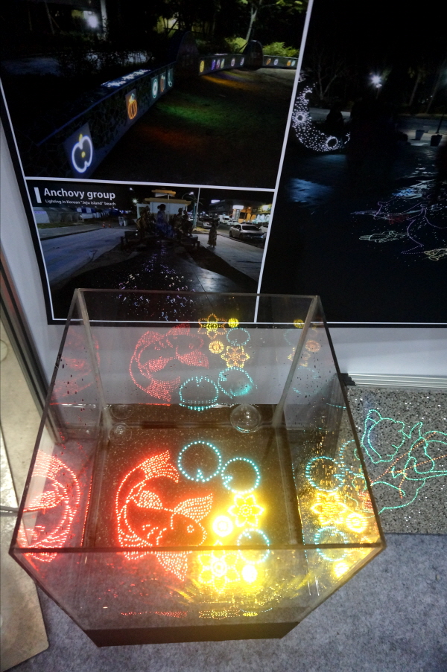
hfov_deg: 53.0
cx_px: 224
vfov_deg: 73.8
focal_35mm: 24
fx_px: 448
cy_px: 336
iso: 2000
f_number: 3.5
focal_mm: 16
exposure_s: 1/160
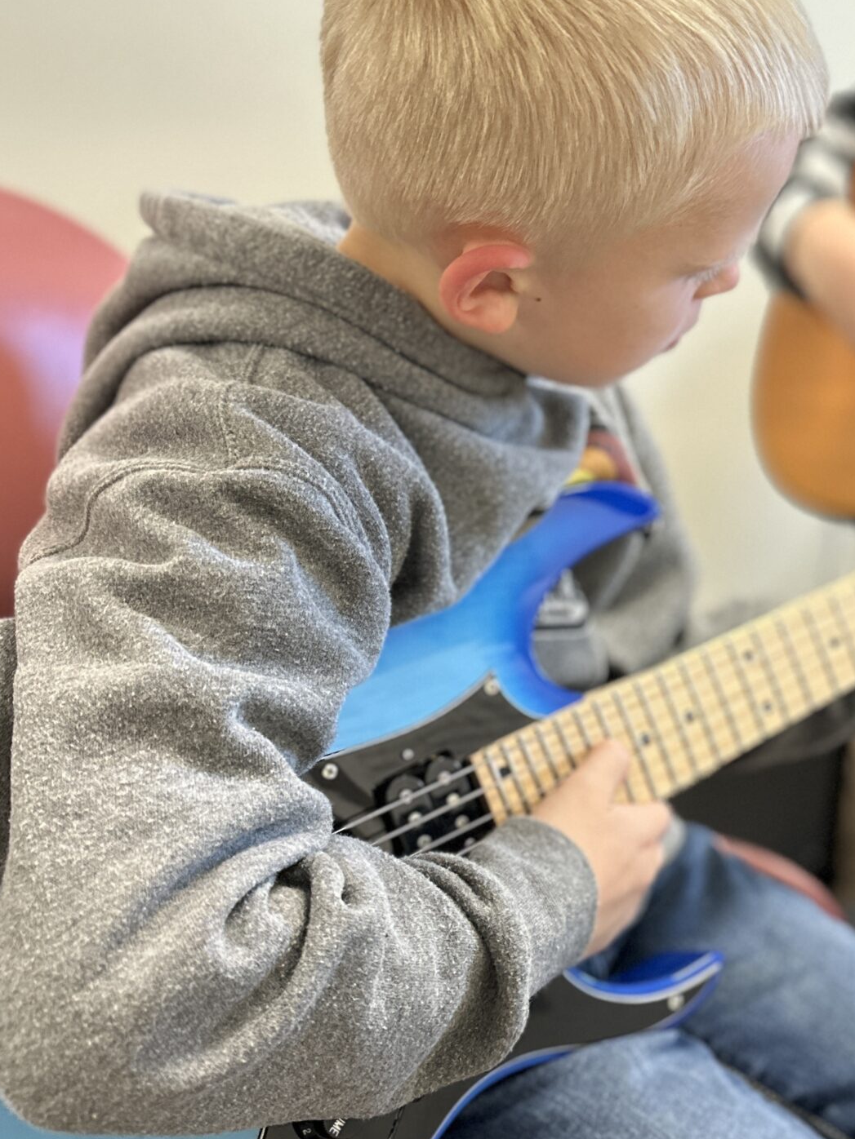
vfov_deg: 42.9
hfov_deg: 31.4
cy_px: 546
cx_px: 758
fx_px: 1449
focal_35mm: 44
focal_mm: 6.86
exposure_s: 1/60
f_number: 1.78
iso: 400
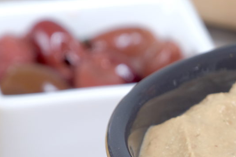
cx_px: 261
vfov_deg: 2.4
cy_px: 131
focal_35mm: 573
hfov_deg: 3.6
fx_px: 3756
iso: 400
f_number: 10
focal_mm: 135
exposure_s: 1/60
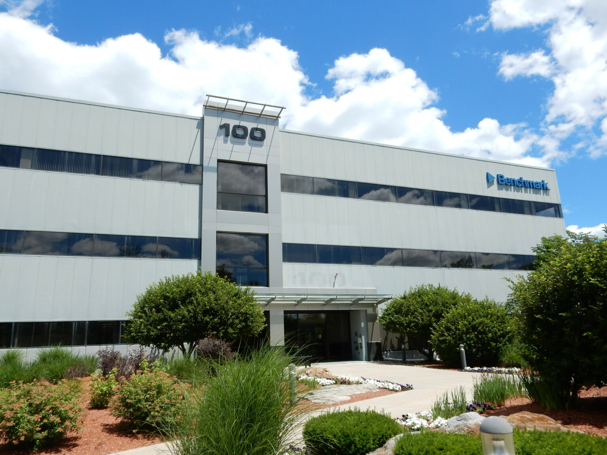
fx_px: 438
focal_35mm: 25
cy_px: 228
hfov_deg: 69.4
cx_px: 304
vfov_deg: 54.9
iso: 125
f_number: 3.7
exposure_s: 1/2000
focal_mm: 4.5
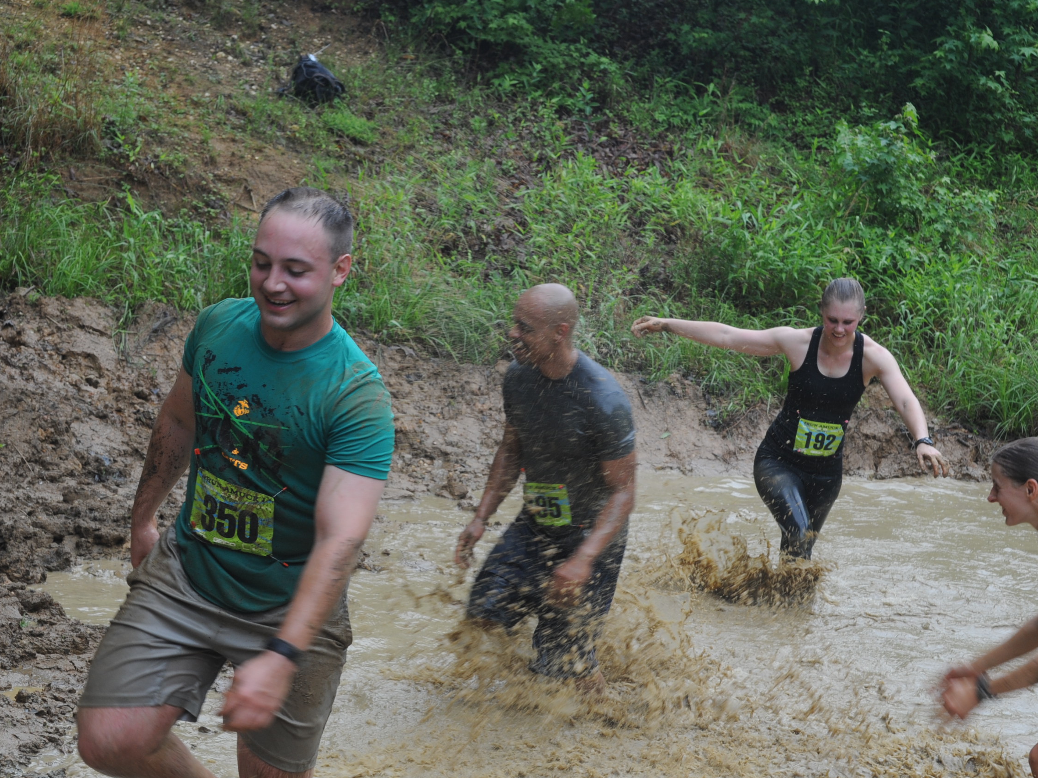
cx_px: 532
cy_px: 481
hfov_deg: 26.0
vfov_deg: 19.6
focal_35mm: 75
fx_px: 2249
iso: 500
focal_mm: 55
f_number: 9
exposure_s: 1/100
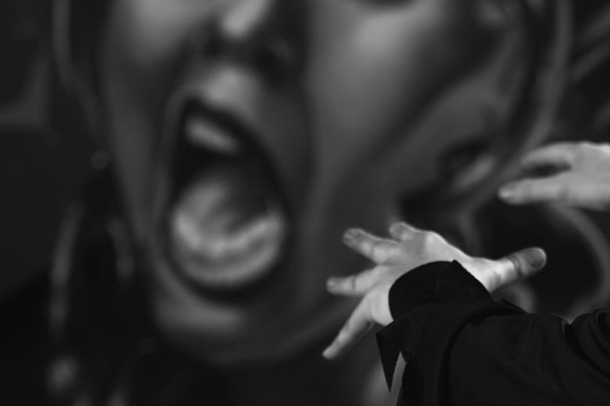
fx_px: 2456
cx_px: 495
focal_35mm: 145
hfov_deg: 14.1
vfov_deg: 9.4
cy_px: 18
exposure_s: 1/200
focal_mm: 70
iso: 100
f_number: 4
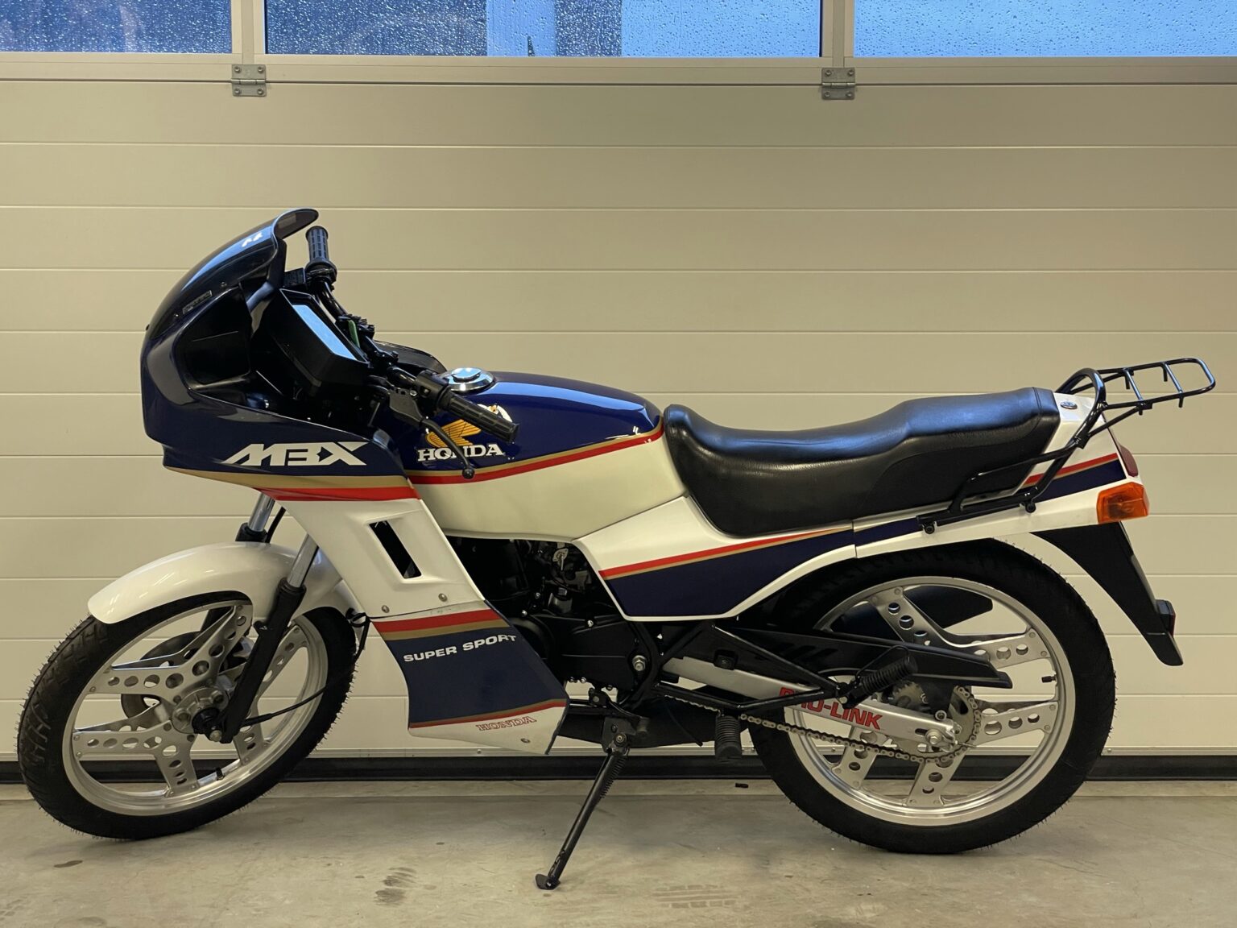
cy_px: 464
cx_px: 618
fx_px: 1858
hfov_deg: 36.8
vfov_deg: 28.0
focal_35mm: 52
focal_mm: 6
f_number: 2
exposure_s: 1/50
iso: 125
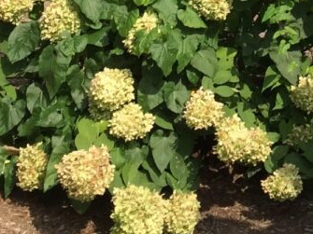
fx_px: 1202
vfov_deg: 10.2
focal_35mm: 133
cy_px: -249
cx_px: 378
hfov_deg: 14.4
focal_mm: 4.15
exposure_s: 1/1522
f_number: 2.2
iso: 32
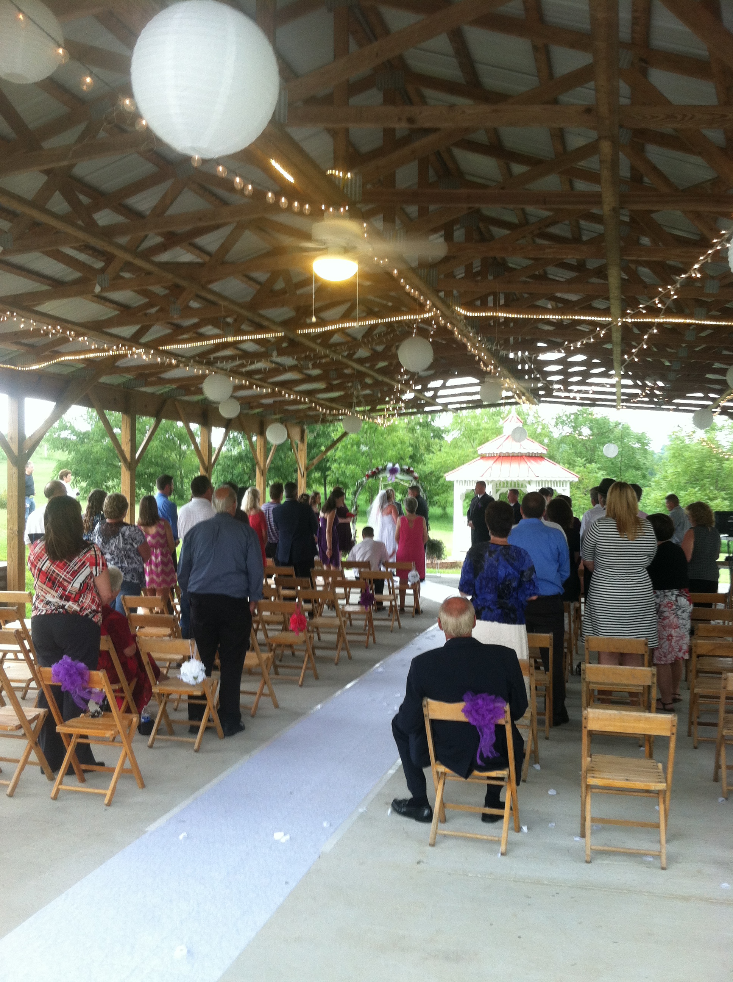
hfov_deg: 40.6
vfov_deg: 52.7
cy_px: 491
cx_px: 366
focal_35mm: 35
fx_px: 991
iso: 80
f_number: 2.8
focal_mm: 3.85
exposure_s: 1/20
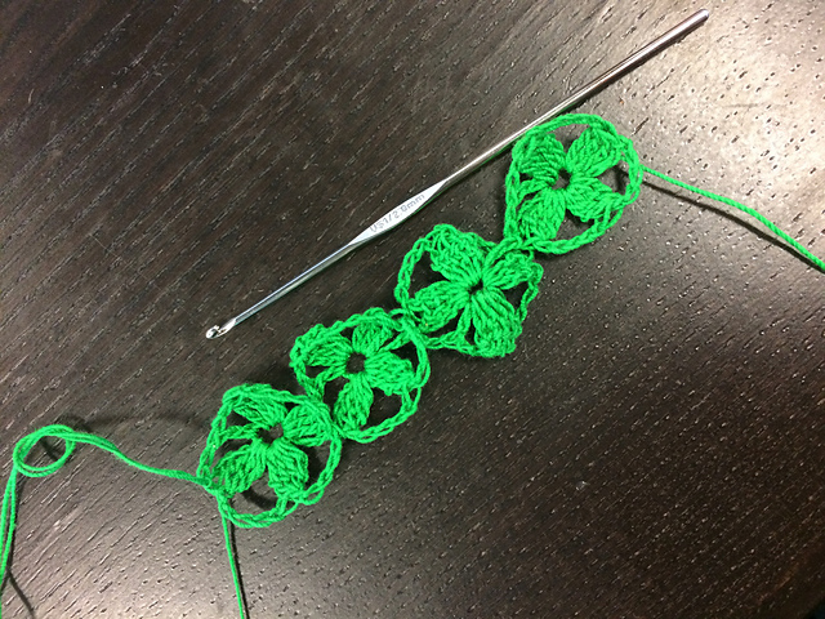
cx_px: 412
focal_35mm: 29
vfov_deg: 48.2
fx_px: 691
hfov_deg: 61.7
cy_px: 310
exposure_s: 1/30
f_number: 2.2
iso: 250
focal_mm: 4.15
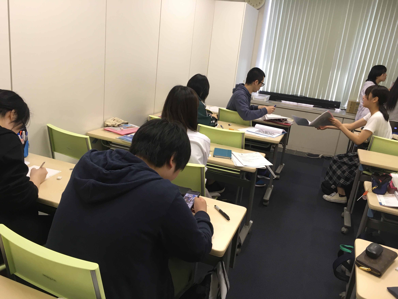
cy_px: 150
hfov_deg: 61.7
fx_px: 333
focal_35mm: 29
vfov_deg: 48.2
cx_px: 199
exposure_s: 1/30
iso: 50
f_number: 2.2
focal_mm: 4.15
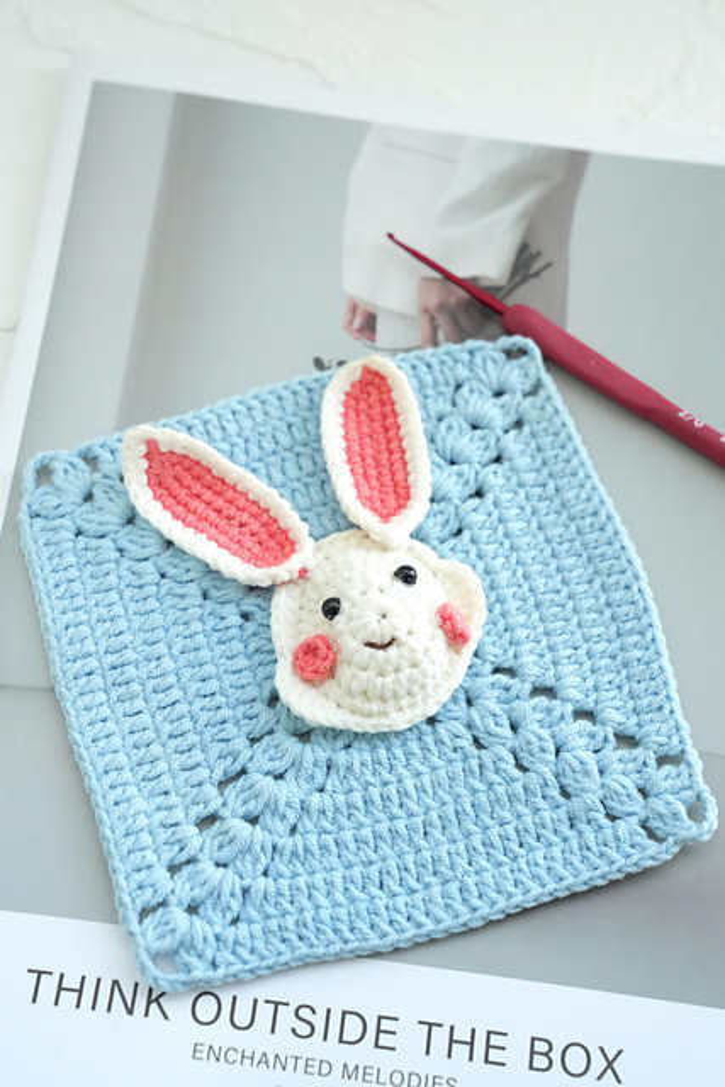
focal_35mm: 70
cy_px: 544
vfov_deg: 28.8
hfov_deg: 19.5
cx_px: 362
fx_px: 2113
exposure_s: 1/320
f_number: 5.6
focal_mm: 70
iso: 3200
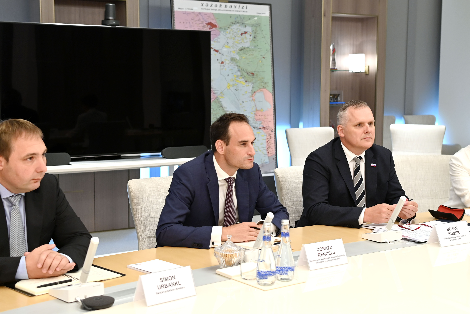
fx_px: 783
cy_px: 159
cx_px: 266
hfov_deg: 33.4
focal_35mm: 60
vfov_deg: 22.6
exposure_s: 1/125
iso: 1000
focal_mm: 40
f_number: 3.5
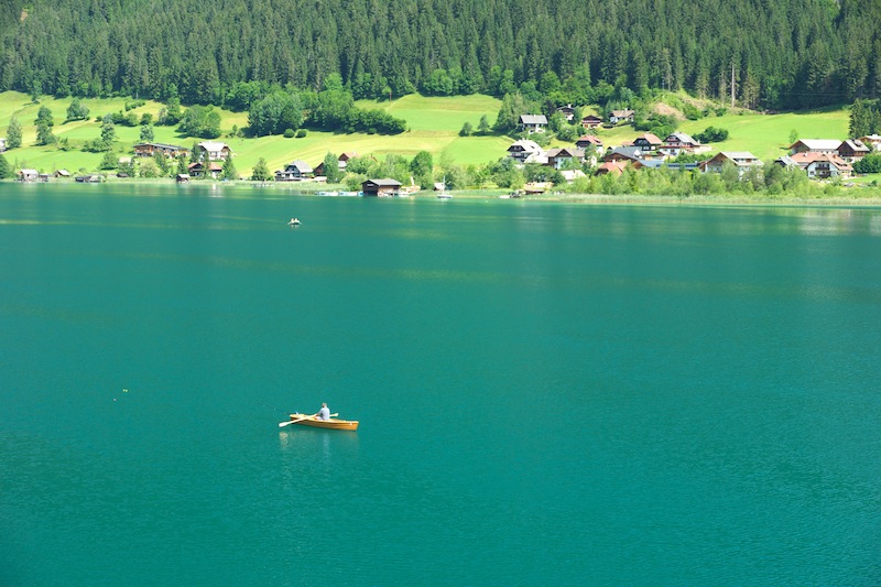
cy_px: 294
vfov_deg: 18.2
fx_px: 1835
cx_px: 440
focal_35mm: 75
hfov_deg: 27.0
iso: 100
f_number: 4.5
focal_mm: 50
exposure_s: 1/125
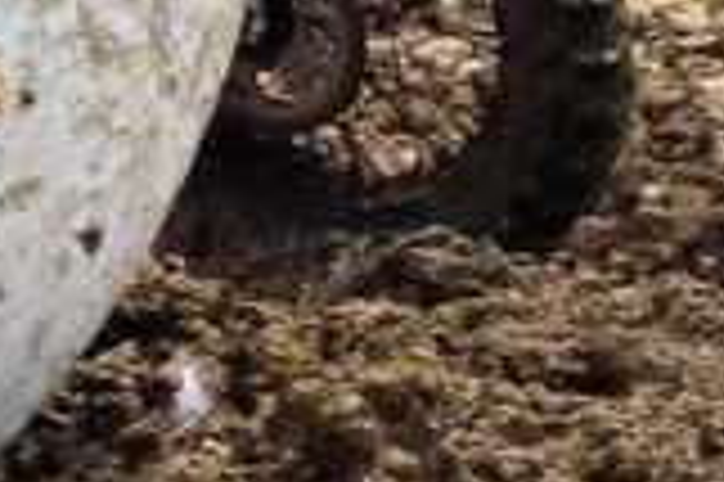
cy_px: -149
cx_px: -643
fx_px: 12370
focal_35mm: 616
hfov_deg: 3.3
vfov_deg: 2.2
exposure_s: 1/1600
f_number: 7.1
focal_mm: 55
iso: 400
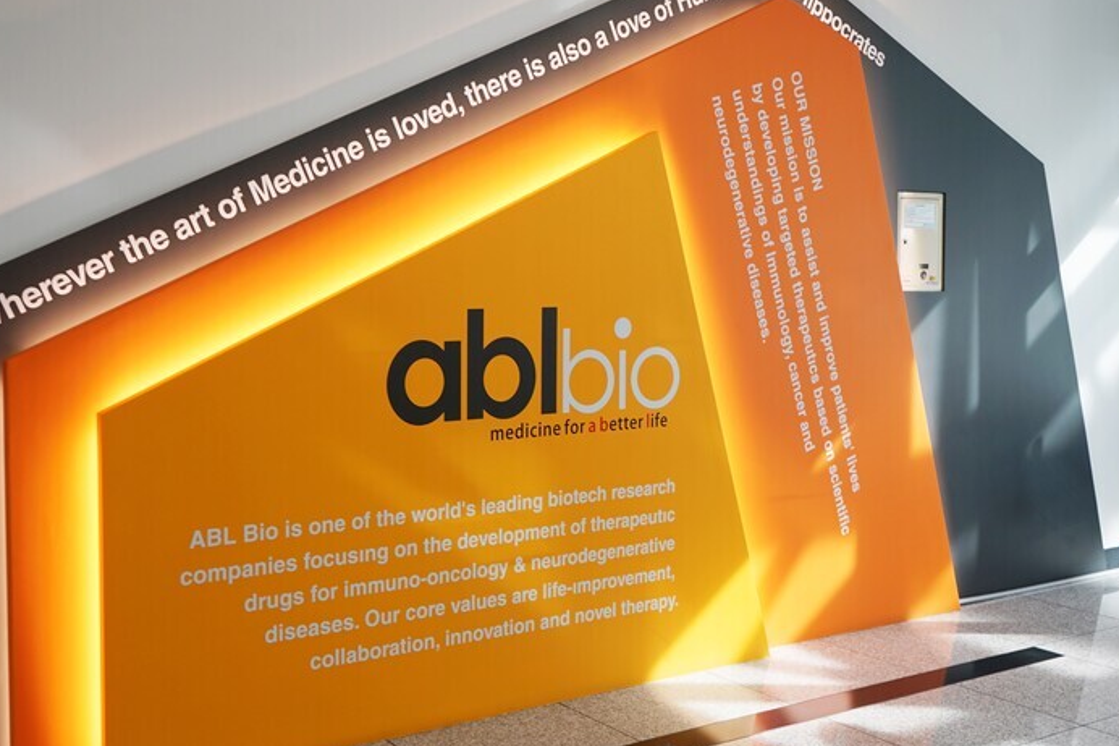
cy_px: 341
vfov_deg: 31.2
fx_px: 1336
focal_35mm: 43
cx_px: 548
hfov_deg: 45.4
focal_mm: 31
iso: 200
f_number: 5.6
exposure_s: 1/15
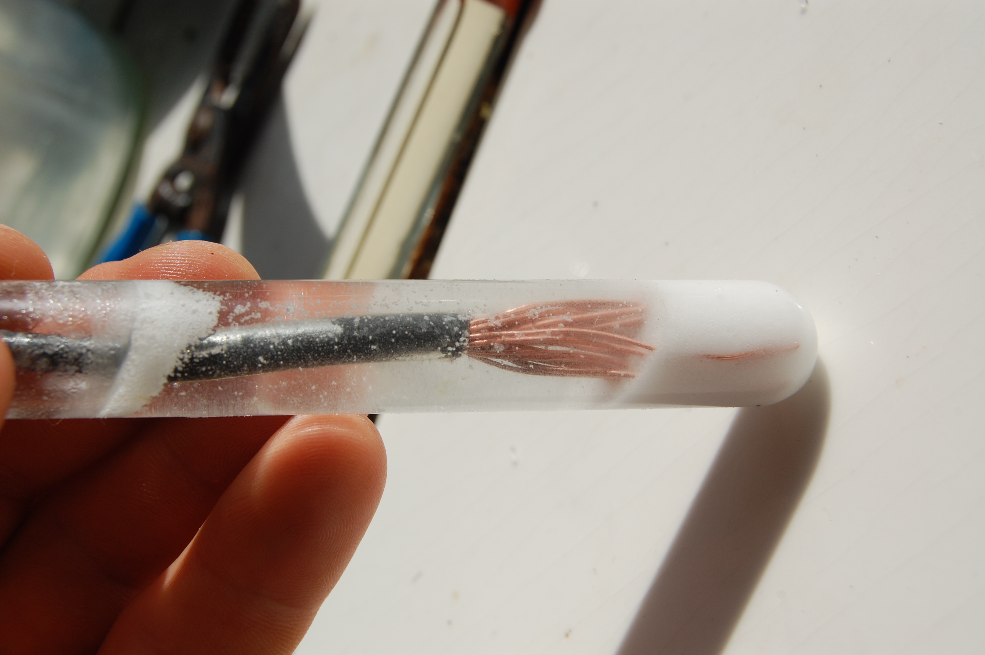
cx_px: 492
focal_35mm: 51
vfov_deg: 26.4
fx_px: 1394
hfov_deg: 38.9
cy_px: 328
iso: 200
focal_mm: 34
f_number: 11
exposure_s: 1/500
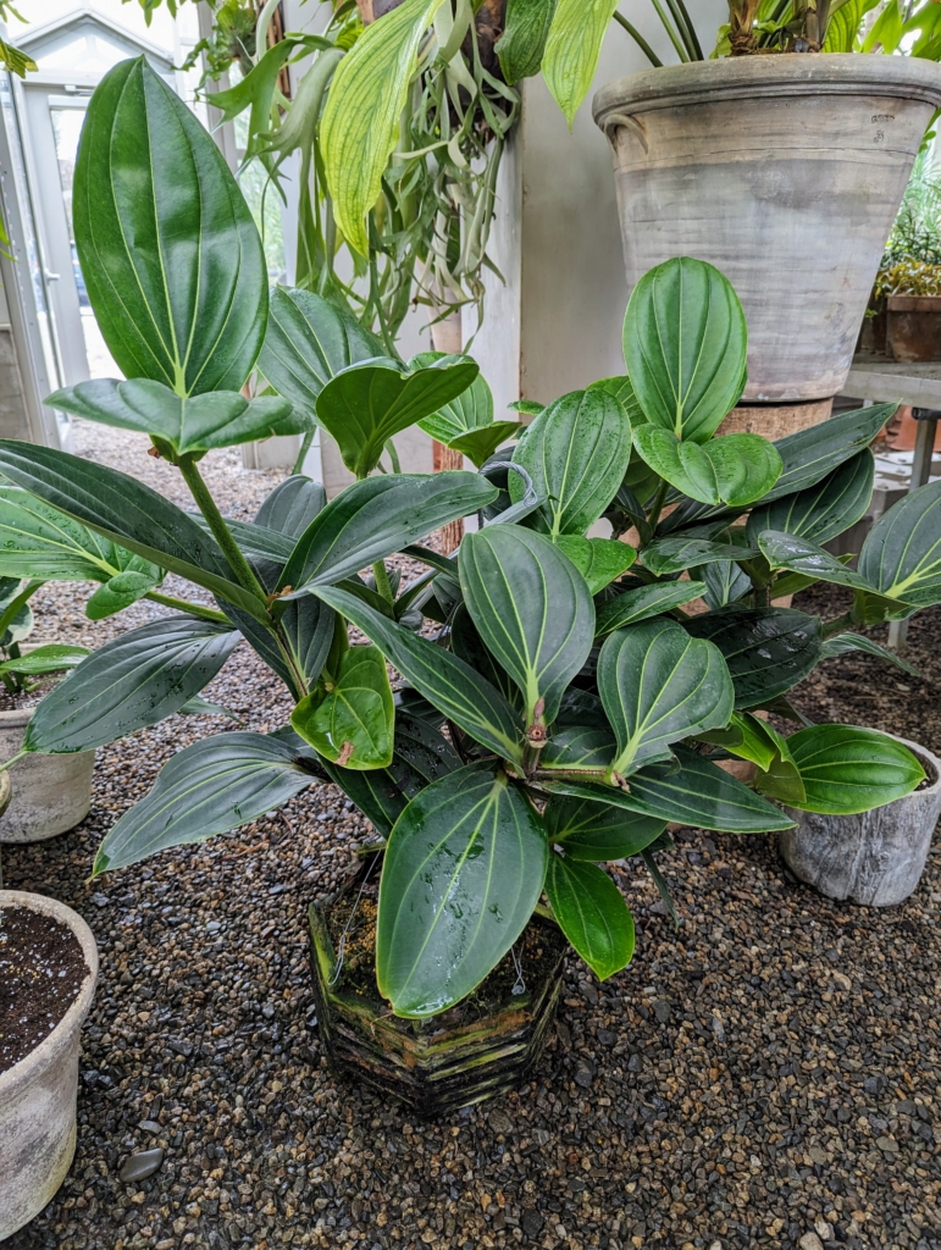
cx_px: 470
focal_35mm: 24
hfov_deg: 56.9
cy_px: 625
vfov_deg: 71.5
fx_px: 868
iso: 43
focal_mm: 6.81
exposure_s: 1/40.5
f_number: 1.85
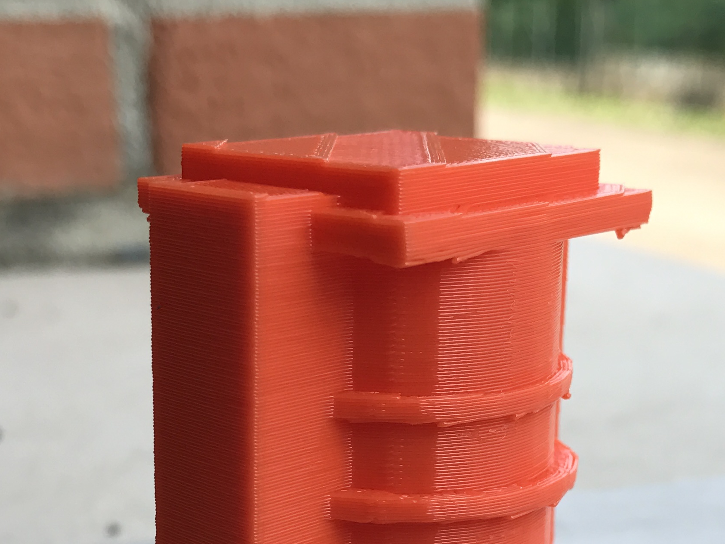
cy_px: 542
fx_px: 1403
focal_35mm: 67
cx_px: 367
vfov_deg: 21.2
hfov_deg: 29.0
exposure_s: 1/818
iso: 20
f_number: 1.8
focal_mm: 3.99
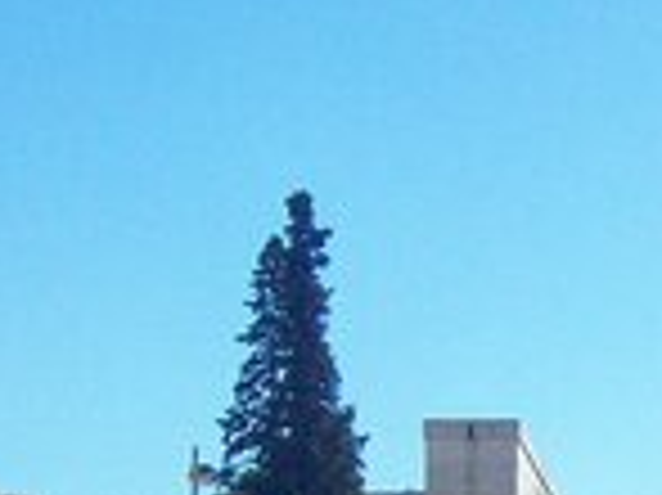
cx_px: 1036
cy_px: 670
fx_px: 3000
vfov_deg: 9.3
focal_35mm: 157
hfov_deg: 11.9
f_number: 4.8
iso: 80
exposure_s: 1/635
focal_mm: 6
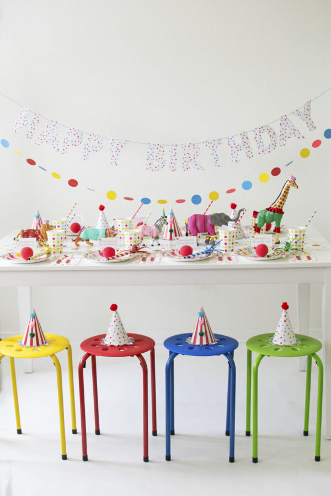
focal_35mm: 52
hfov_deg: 25.8
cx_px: 166
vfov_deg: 37.9
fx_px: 724
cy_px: 248
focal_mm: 35
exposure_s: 1/20
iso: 200
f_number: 4
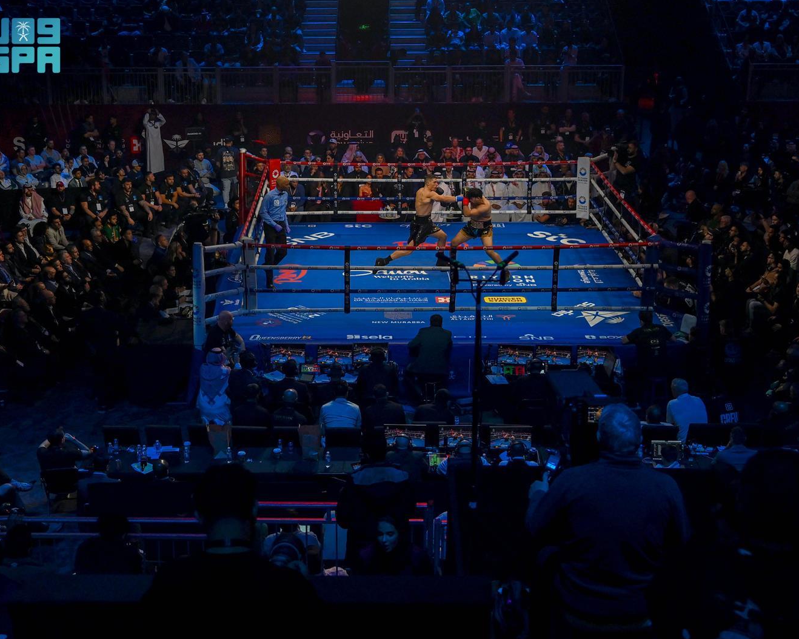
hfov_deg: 44.8
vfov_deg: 36.5
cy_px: 321
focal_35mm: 41
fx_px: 969
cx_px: 434
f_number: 3.2
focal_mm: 24
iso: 1000
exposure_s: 1/1000
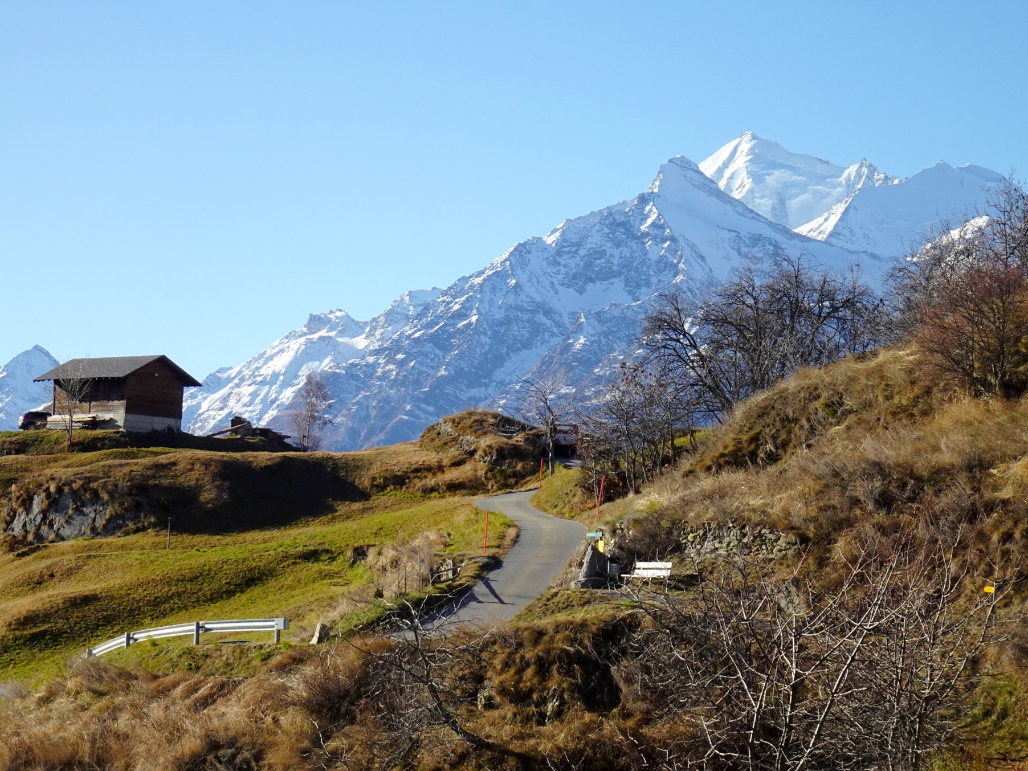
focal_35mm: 116
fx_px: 3445
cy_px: 364
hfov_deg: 17.0
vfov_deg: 12.8
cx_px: 488
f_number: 5
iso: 80
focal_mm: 14.73
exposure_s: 1/400
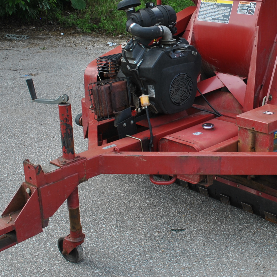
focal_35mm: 59
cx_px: 219
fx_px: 534
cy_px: 76
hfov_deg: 28.5
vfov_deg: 28.7
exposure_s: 1/160
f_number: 6.3
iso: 100
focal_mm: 18
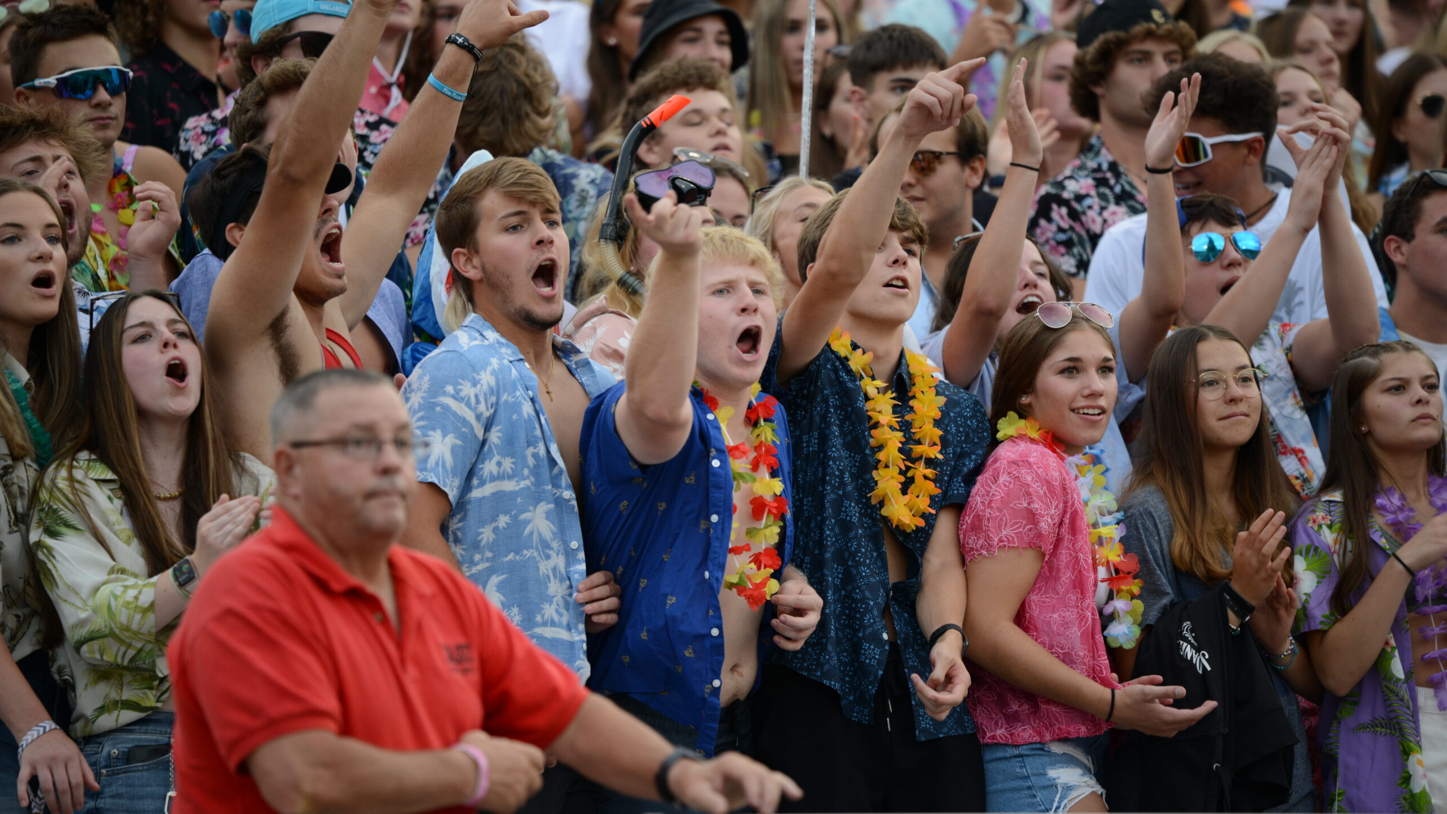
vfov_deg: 5.8
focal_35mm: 210
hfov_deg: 10.3
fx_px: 8057
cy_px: 436
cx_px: 723
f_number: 2.8
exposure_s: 1/400
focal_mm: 200
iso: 640
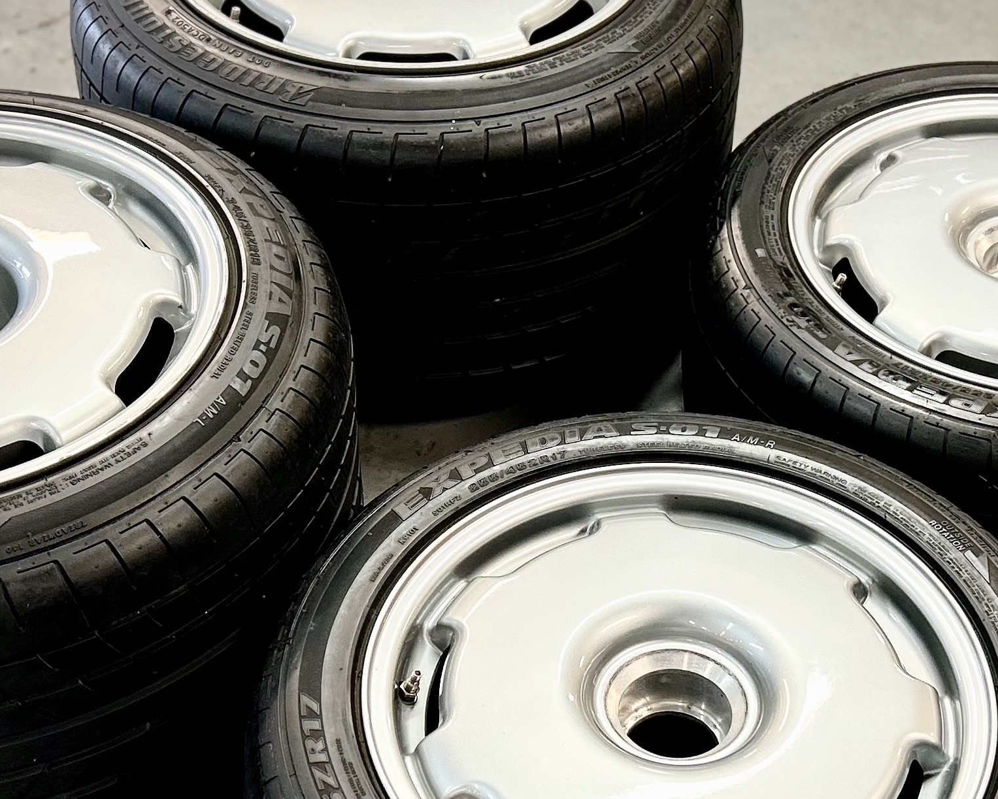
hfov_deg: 28.2
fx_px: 1979
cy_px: 475
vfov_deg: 22.8
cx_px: 602
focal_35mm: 67
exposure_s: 1/50
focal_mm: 5.7
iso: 100
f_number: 1.5
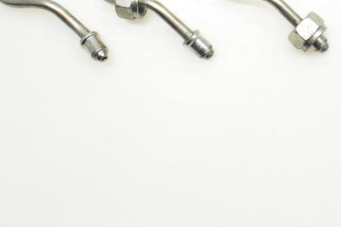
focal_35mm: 83
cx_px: 339
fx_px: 786
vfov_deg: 16.1
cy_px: -8
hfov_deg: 23.5
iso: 6400
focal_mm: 24
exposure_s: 1/500
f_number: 11
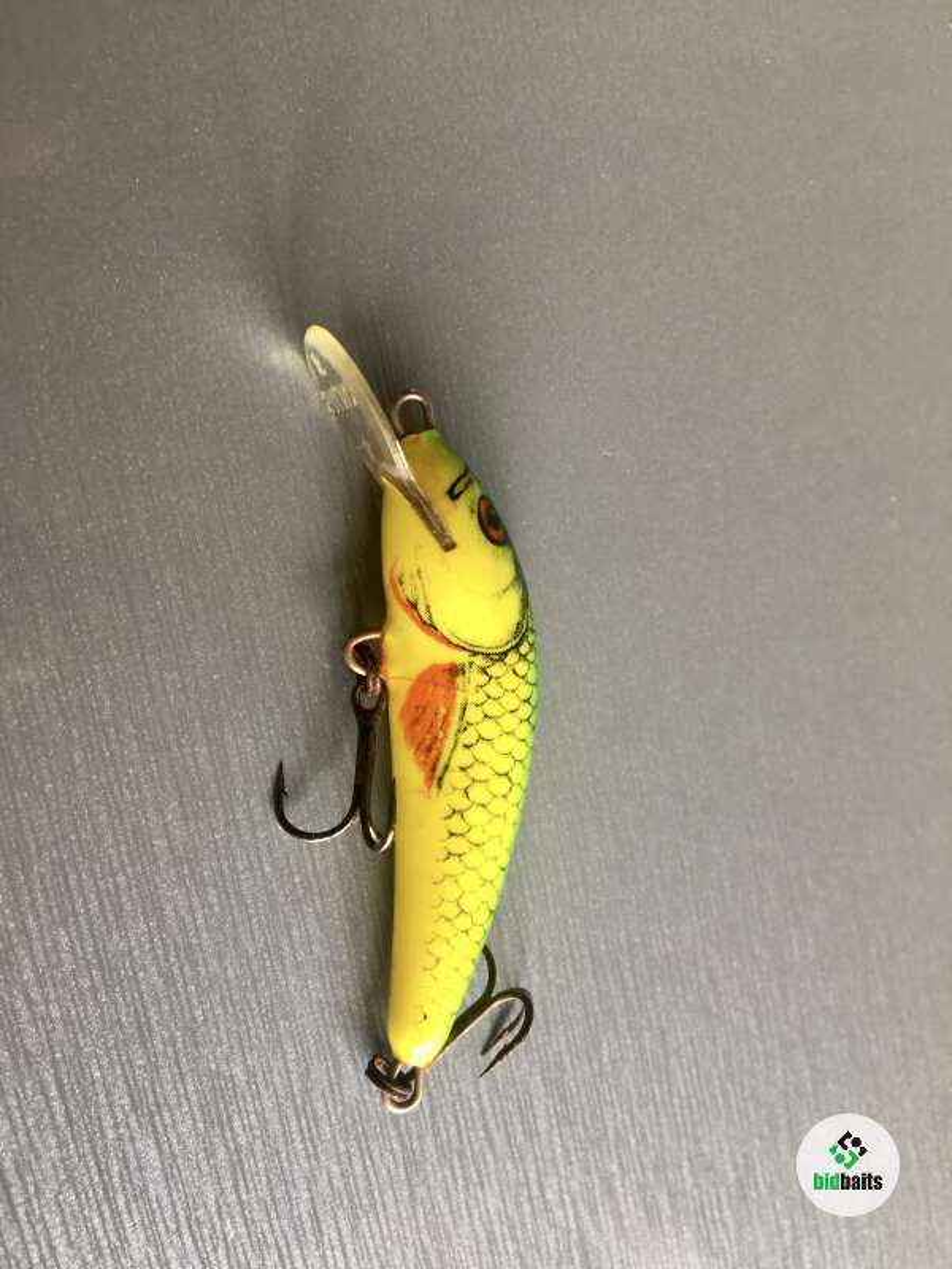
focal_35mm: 29
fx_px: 1063
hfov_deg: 48.2
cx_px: 476
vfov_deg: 61.7
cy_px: 634
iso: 25
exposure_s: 1/50
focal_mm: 4.15
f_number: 2.2
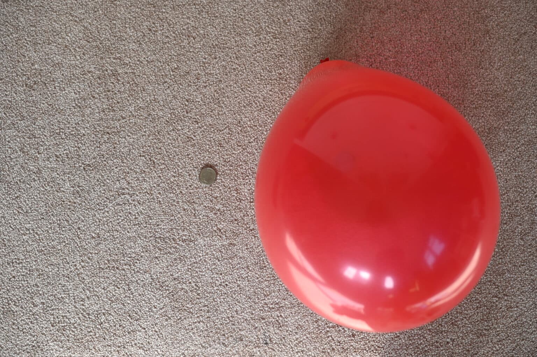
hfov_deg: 39.6
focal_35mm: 50
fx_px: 745
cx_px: 268
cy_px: 178
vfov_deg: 27.0
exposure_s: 1/250
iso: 400
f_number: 4
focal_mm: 50
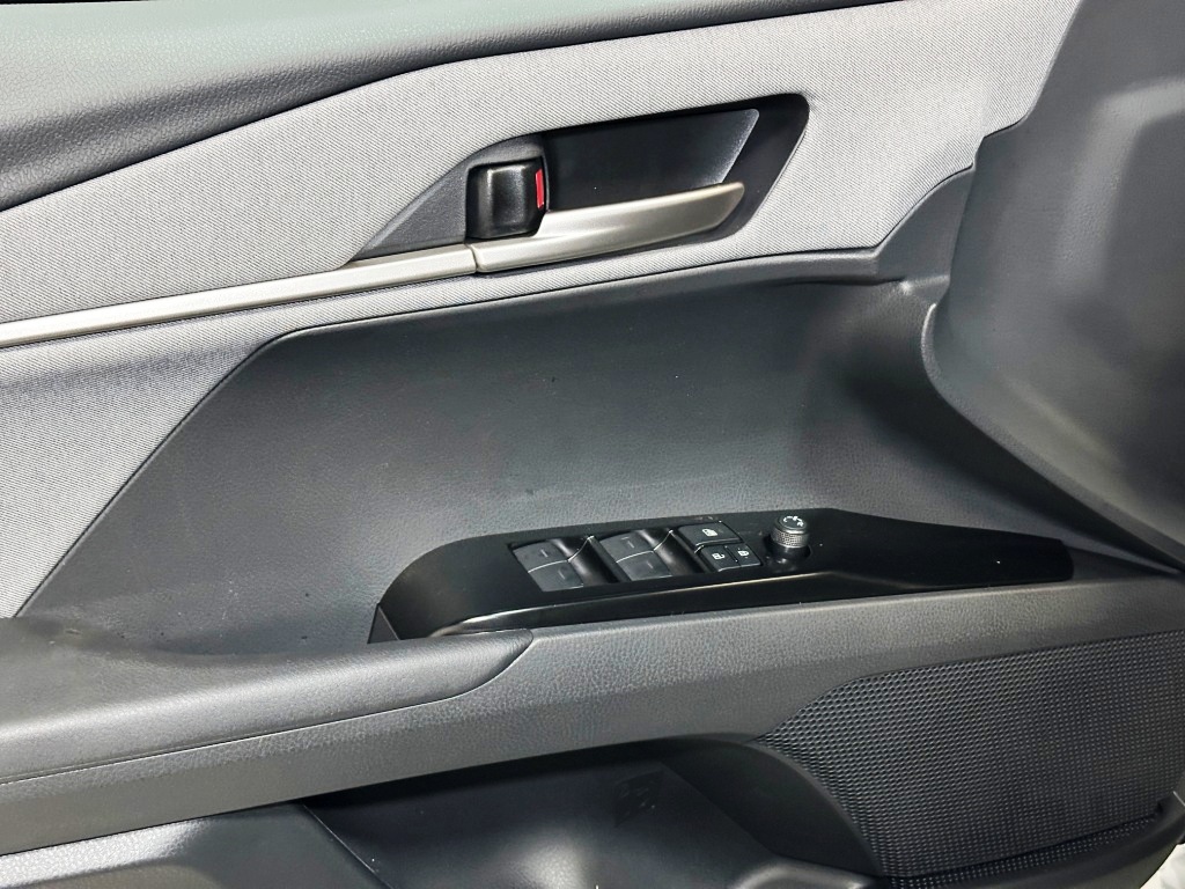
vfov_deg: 30.3
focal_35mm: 48
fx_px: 1643
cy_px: 444
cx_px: 592
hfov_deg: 39.7
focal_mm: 6.86
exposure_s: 1/30
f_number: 1.78
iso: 500
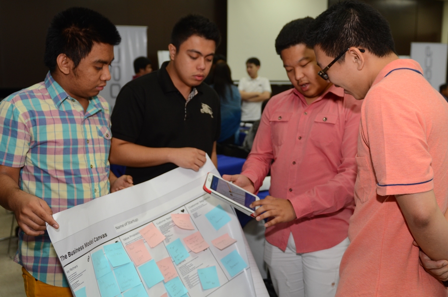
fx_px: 447
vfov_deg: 36.7
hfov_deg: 53.2
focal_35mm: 36
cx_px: 224
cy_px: 148
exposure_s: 1/80
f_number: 2.8
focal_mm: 24
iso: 400
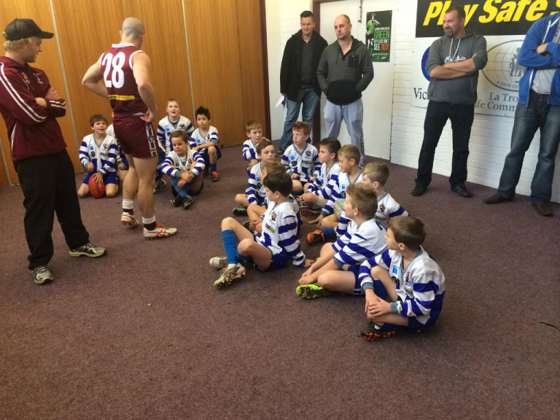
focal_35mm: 30
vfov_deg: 46.8
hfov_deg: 60.0
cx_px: 280
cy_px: 210
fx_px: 485
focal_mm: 4.12
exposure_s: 1/30
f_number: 2.2
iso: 100
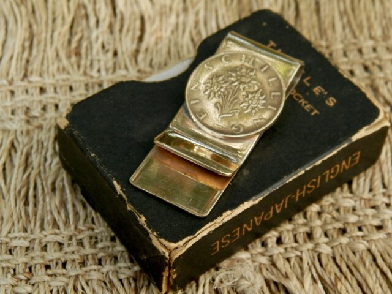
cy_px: 147
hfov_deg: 23.8
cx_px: 196
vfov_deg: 18.0
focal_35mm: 82
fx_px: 929
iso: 200
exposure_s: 1/100
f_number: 4.2
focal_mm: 14.6
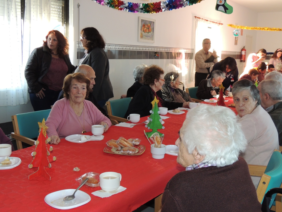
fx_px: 326
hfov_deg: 46.8
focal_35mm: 40
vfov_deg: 36.0
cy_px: 106
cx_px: 141
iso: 400
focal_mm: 7.1
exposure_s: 1/50
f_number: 3.3
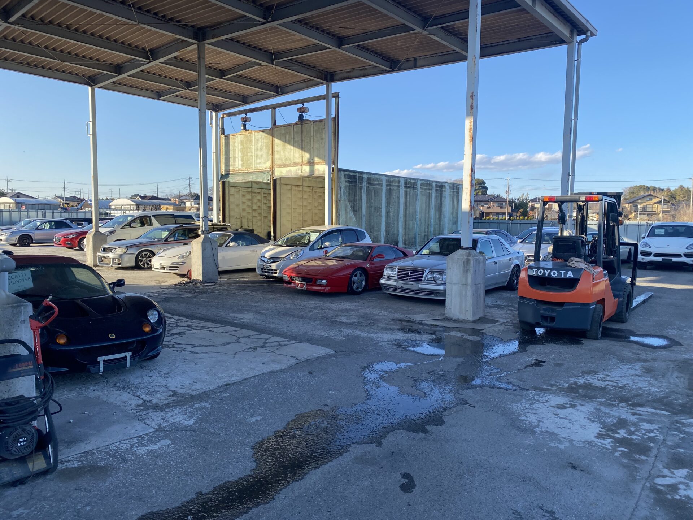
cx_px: 346
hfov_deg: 67.3
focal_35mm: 26
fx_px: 521
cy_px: 260
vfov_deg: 53.1
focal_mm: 4.25
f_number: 1.8
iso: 32
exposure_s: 1/1135
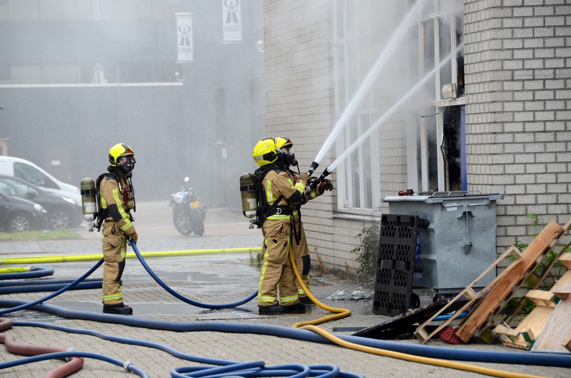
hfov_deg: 12.3
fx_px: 2658
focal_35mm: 168
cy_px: 189
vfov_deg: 8.1
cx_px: 286
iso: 100
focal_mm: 112
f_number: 6.3
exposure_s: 1/200
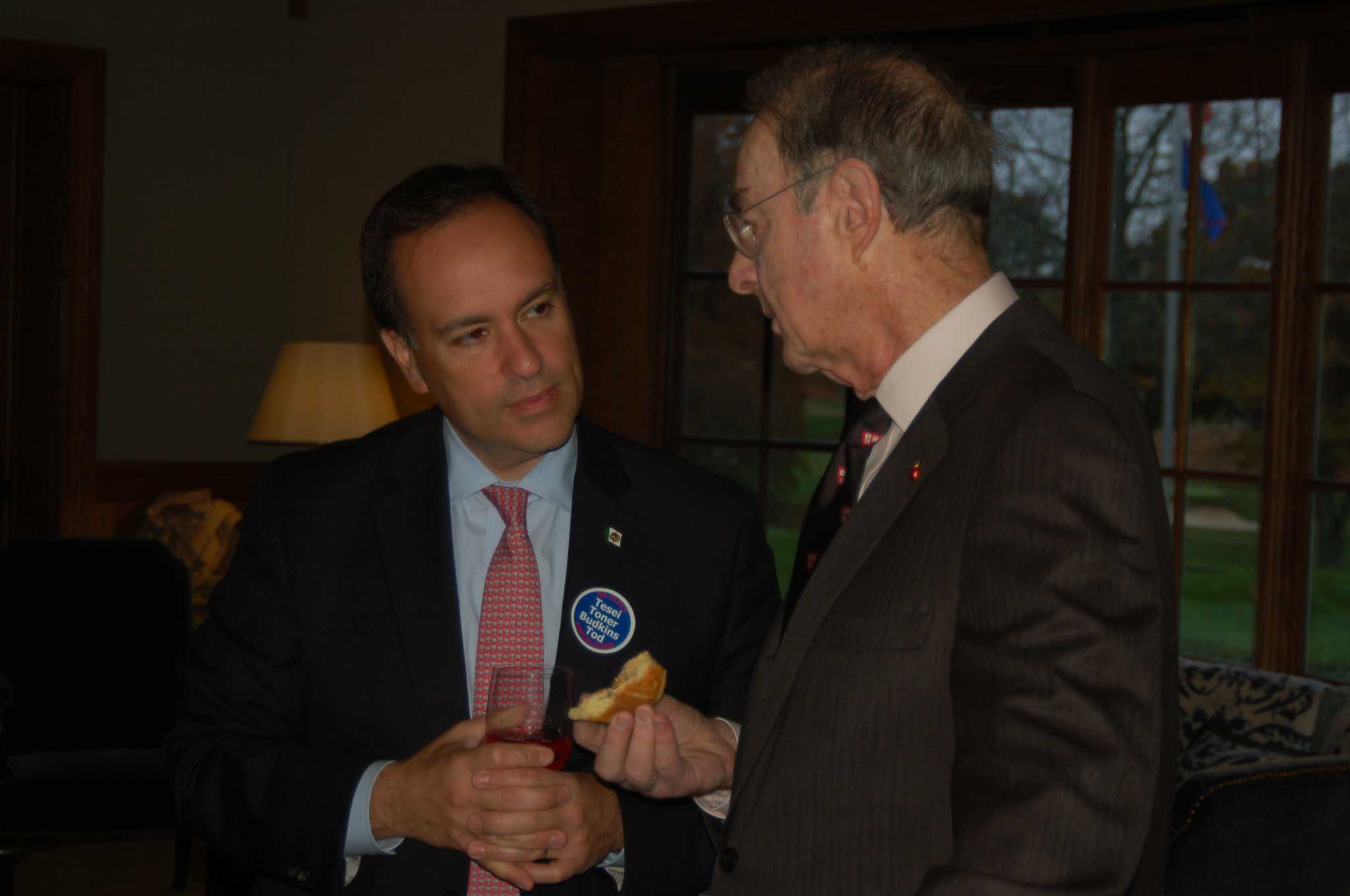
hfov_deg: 28.1
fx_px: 2697
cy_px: 448
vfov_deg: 18.9
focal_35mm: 72
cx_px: 675
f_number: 4.8
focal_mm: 48
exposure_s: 1/60
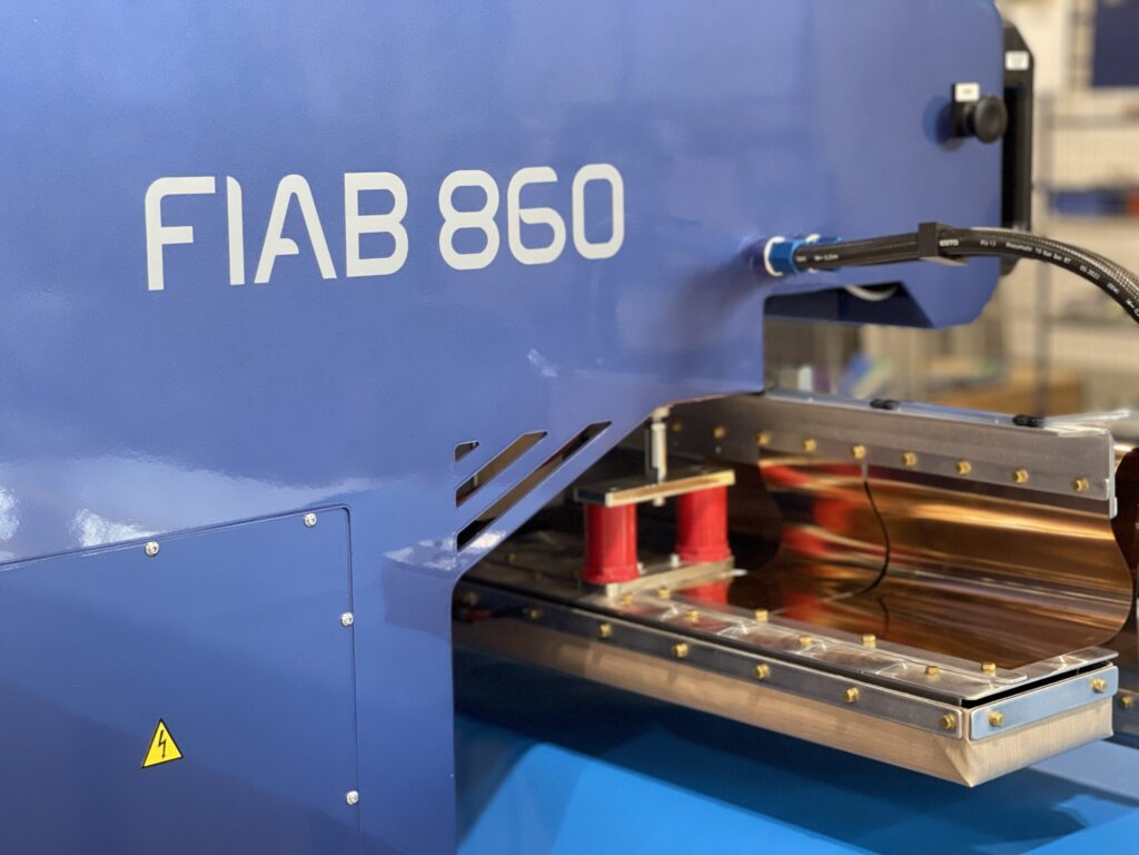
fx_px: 2106
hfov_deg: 30.3
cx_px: 570
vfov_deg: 22.9
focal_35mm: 64
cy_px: 428
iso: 200
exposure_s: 1/33
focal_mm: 7.5
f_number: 2.2
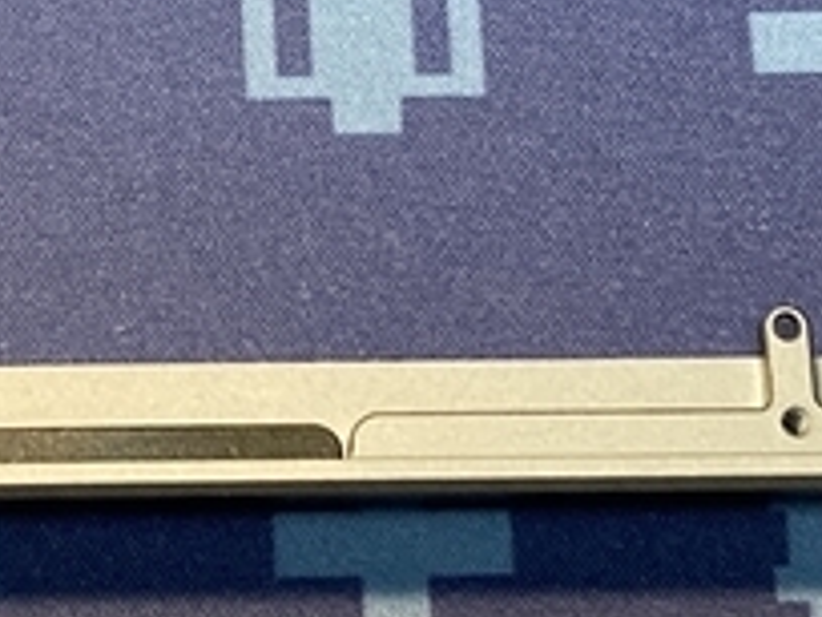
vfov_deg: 8.9
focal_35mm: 165
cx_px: -56
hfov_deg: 11.8
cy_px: 8
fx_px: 3918
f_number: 1.8
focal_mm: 3.99
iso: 160
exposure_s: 1/60
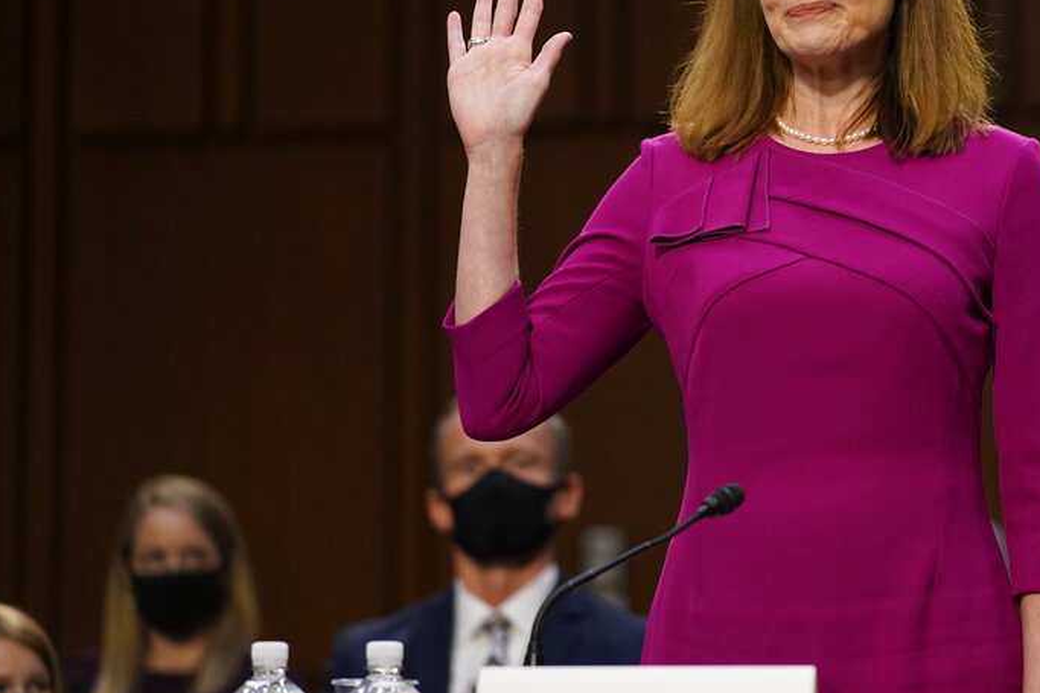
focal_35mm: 189
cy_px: 276
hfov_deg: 10.9
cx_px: 763
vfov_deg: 7.3
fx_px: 5458
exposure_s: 1/500
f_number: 2.8
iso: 2500
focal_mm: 126
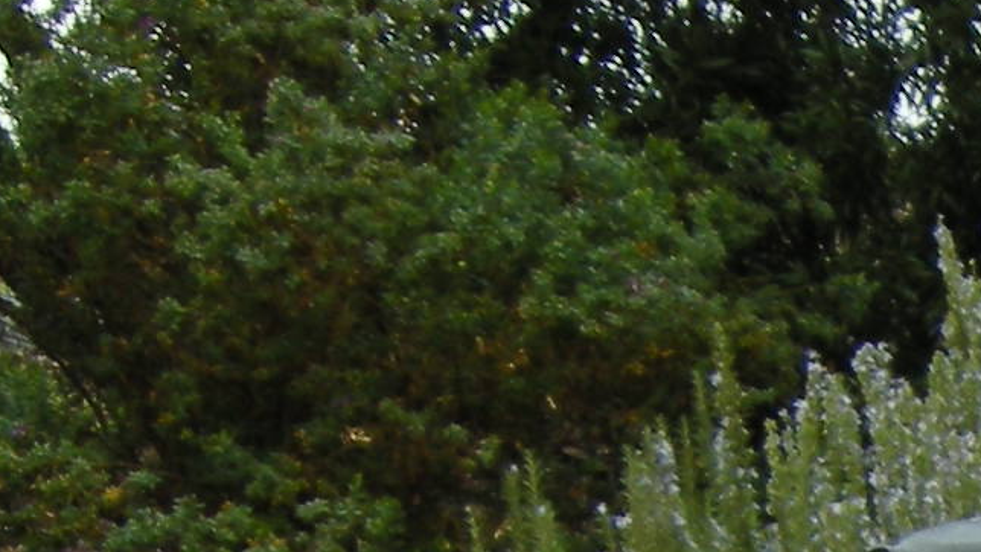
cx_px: 2545
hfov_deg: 8.2
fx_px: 6164
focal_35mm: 237
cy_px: 1523
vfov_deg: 4.9
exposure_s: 1/85.2
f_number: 3.8
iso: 64
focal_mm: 7.5
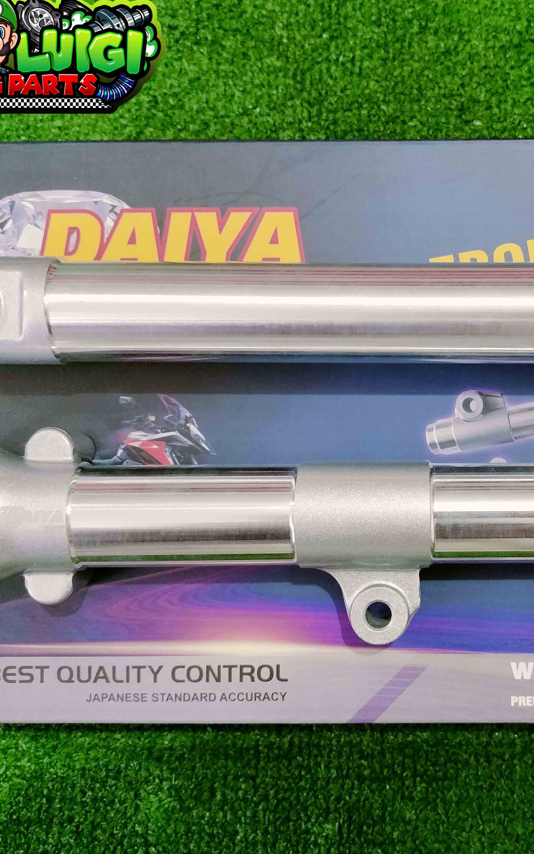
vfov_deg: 50.4
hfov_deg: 32.0
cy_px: 423
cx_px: 422
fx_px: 908
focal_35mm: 39
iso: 800
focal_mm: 4.71
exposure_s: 1/60
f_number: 1.7
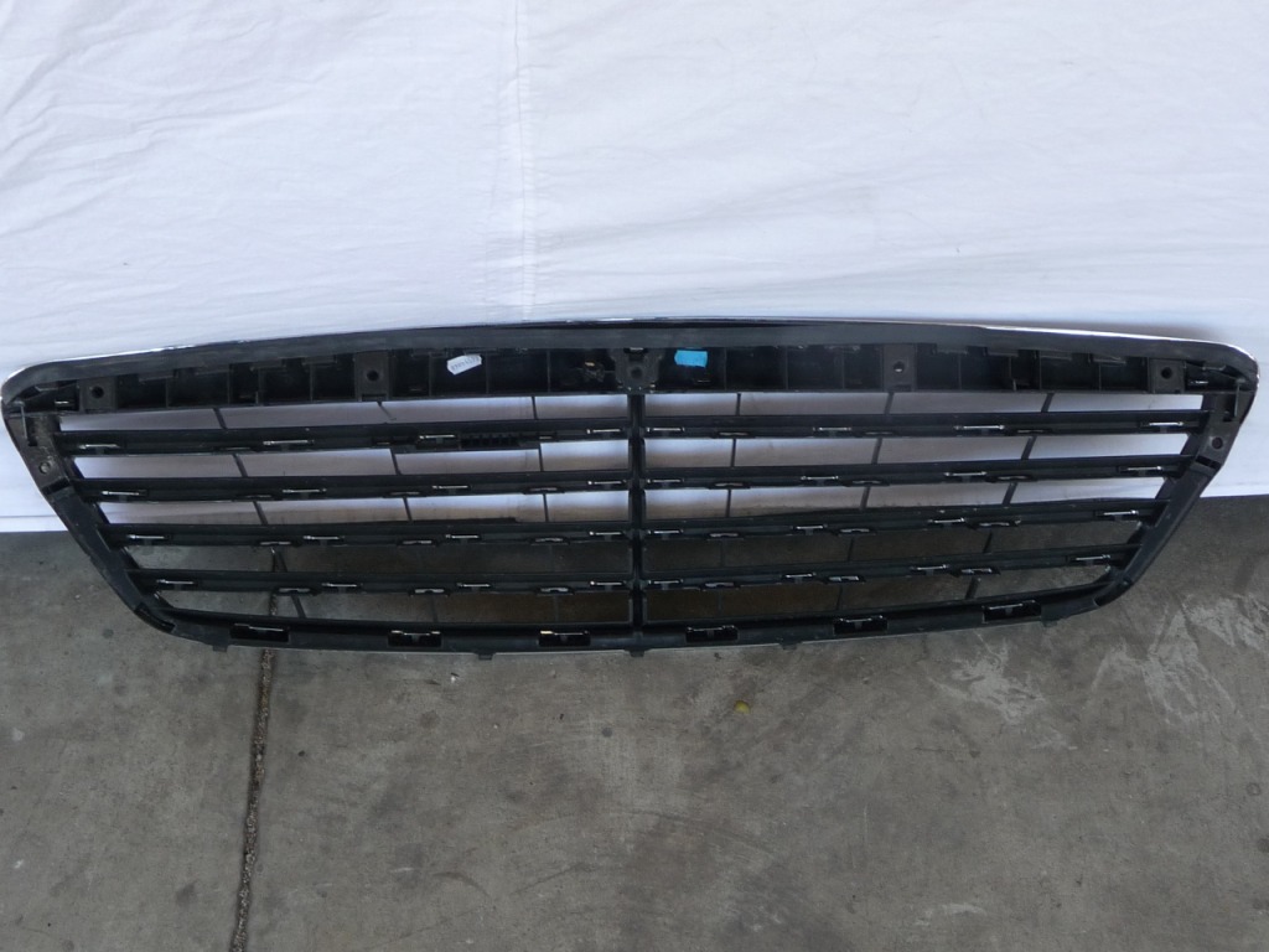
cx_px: 634
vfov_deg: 29.7
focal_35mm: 49
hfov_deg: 38.9
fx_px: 1796
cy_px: 476
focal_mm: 6
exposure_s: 1/60
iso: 100
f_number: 3.7
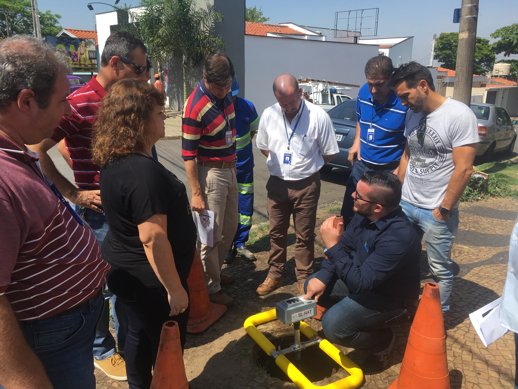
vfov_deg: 48.2
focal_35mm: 29
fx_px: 434
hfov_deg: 61.7
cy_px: 194
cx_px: 259
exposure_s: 1/1040
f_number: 2.2
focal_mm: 4.15
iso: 25
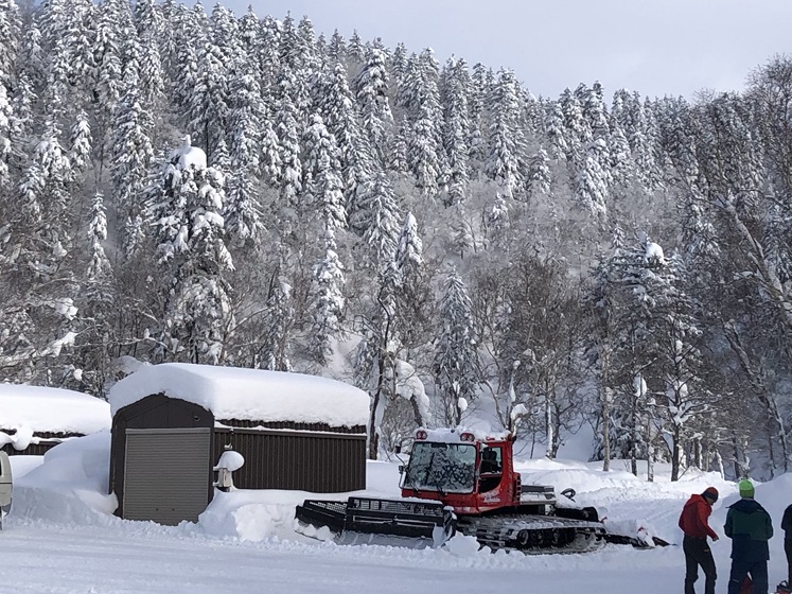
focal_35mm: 75
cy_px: 126
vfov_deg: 19.5
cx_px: 382
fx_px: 1716
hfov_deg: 26.0
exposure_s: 1/1779
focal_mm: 4
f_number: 1.8
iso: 20
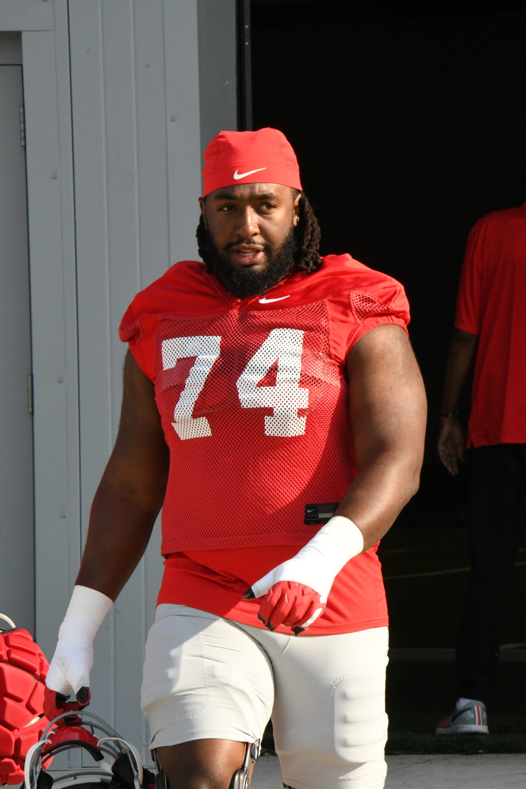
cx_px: 263
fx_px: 6411
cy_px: 394
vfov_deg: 7.0
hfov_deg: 4.7
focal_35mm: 292
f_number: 20
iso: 2500
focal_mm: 195
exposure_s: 1/500
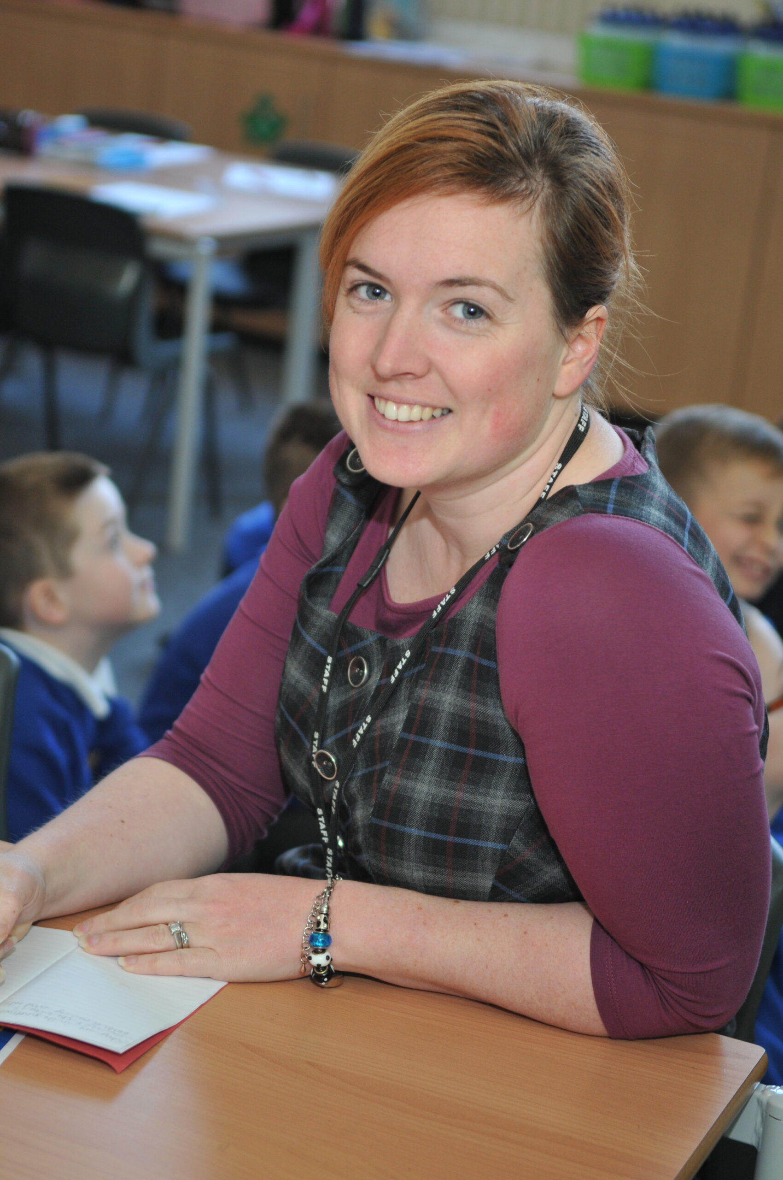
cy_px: 590
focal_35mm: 82
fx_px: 2699
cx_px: 392
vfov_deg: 24.6
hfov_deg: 16.5
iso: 400
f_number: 2.8
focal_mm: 55
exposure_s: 1/60
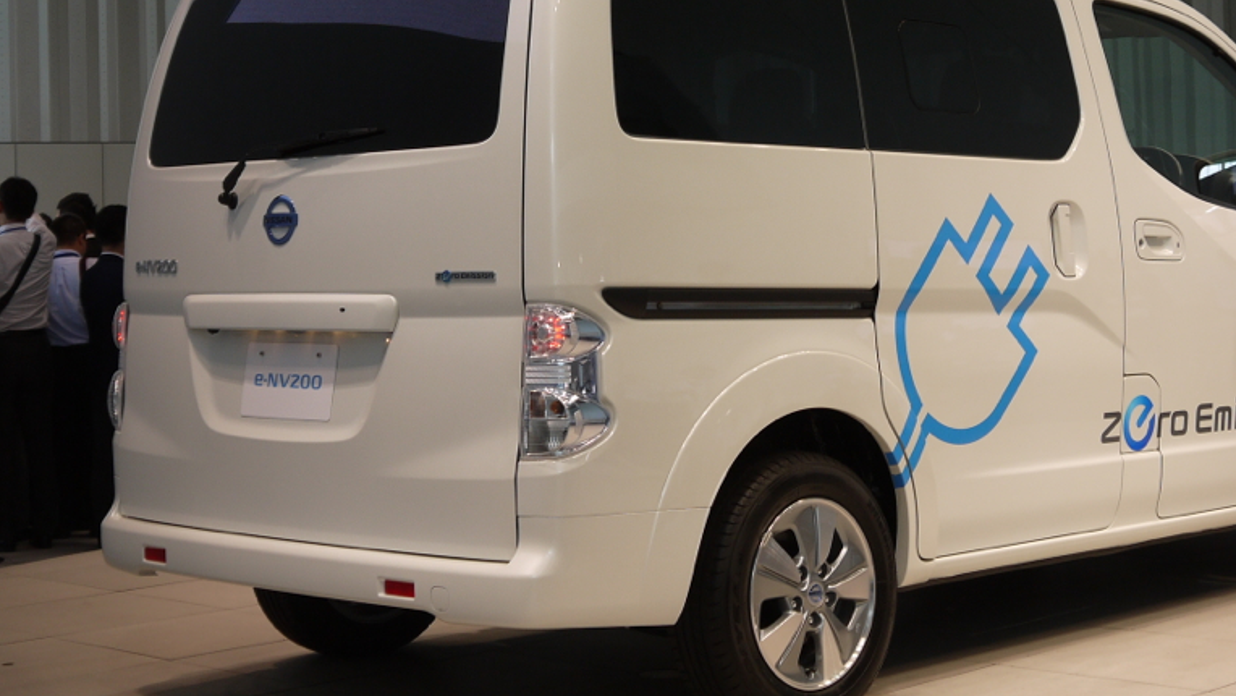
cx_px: 718
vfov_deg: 16.5
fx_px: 2393
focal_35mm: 73
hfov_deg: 28.9
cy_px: 185
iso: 100
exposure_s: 1/125
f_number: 4.5
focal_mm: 20
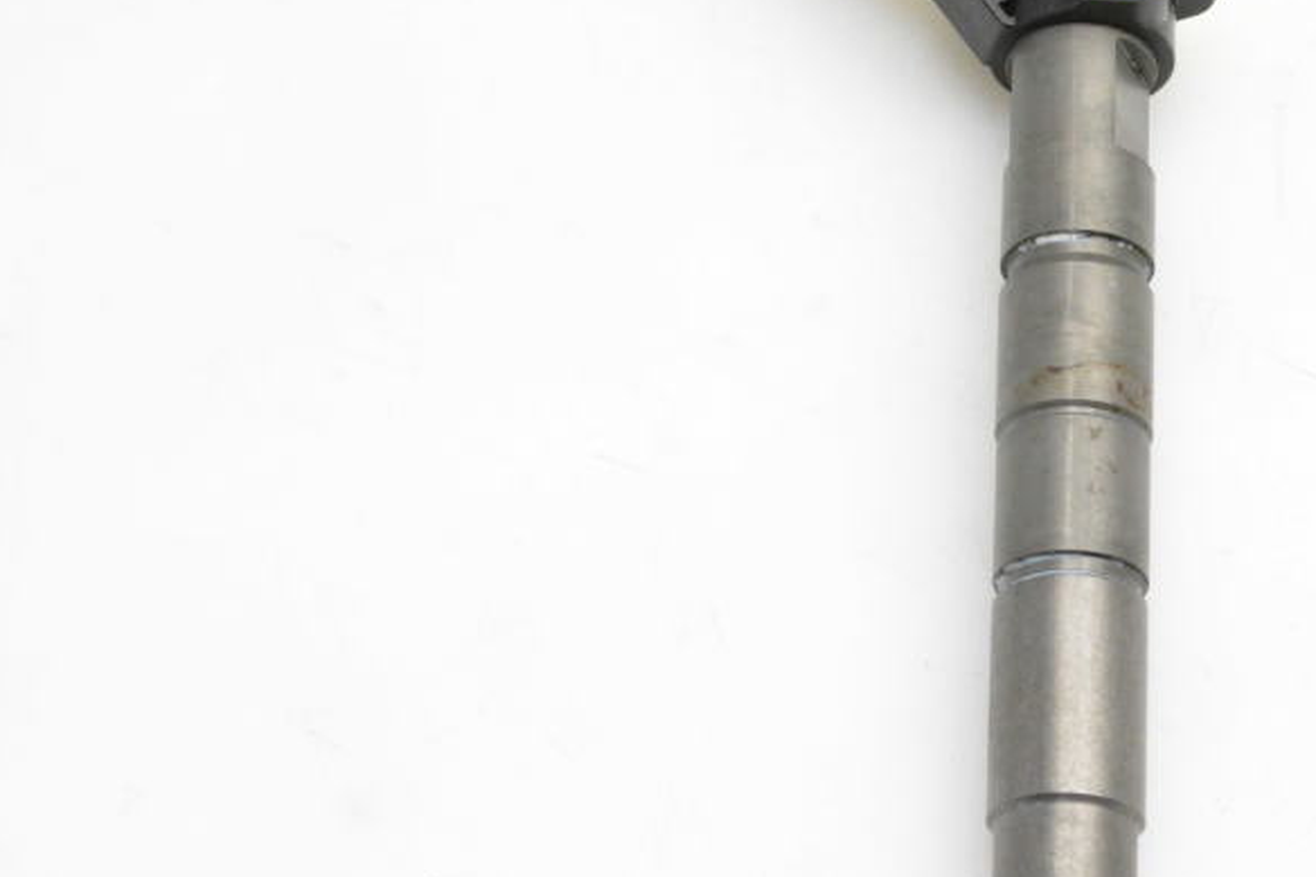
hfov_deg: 16.8
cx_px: 1019
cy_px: 449
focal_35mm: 121
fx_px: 4422
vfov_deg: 11.3
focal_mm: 46
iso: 6400
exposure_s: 1/400
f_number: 10
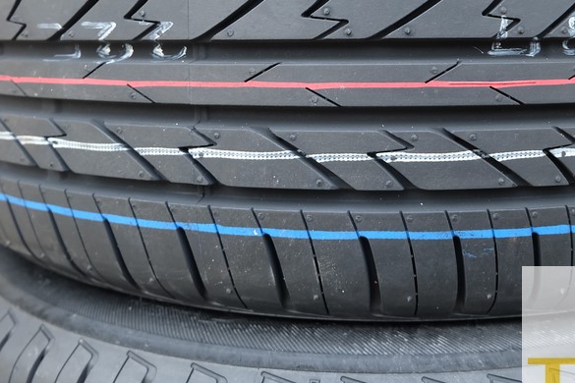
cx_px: 402
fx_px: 671
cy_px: 83
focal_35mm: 42
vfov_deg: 31.2
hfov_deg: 45.4
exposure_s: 1/80
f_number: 4
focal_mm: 16
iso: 200
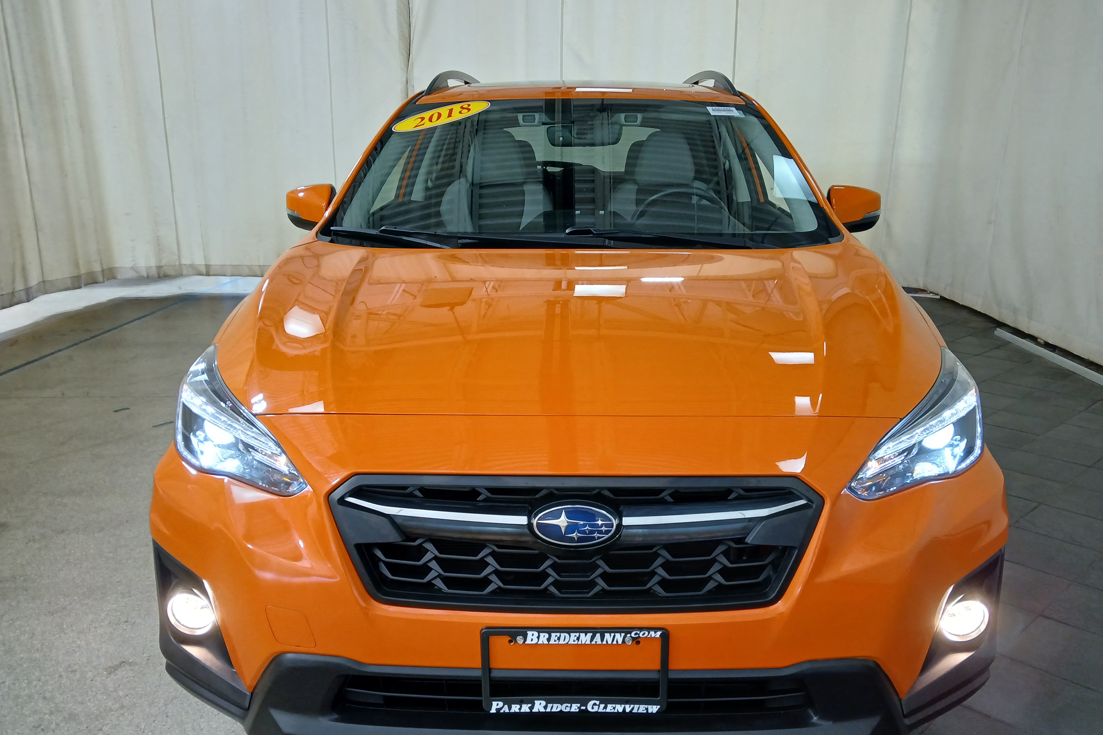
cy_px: 397
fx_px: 858
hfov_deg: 65.5
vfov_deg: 46.4
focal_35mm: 28
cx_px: 566
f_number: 1.8
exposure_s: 1/60
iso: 160
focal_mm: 3.98
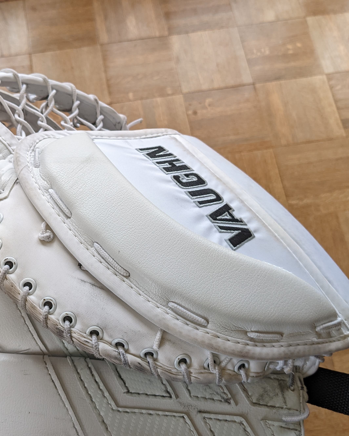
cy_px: 244
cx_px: 101
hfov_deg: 36.7
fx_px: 517
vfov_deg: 45.7
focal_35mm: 40
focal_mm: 4.38
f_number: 1.73
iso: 62
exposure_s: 1/47.1
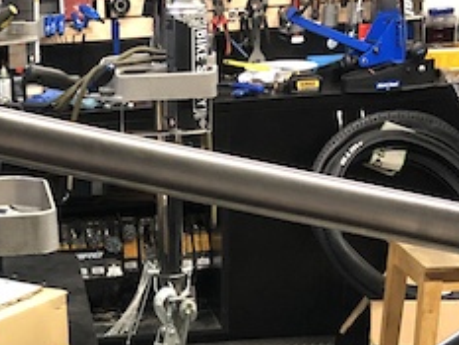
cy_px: 442
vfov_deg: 14.8
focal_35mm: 96
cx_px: 12
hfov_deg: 19.9
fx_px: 1274
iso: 100
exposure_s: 1/15
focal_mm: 4
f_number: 1.8
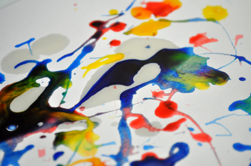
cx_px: 126
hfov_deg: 26.0
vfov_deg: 17.4
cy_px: 83
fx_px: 543
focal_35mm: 78
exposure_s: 1/60
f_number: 5.6
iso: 900
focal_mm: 52
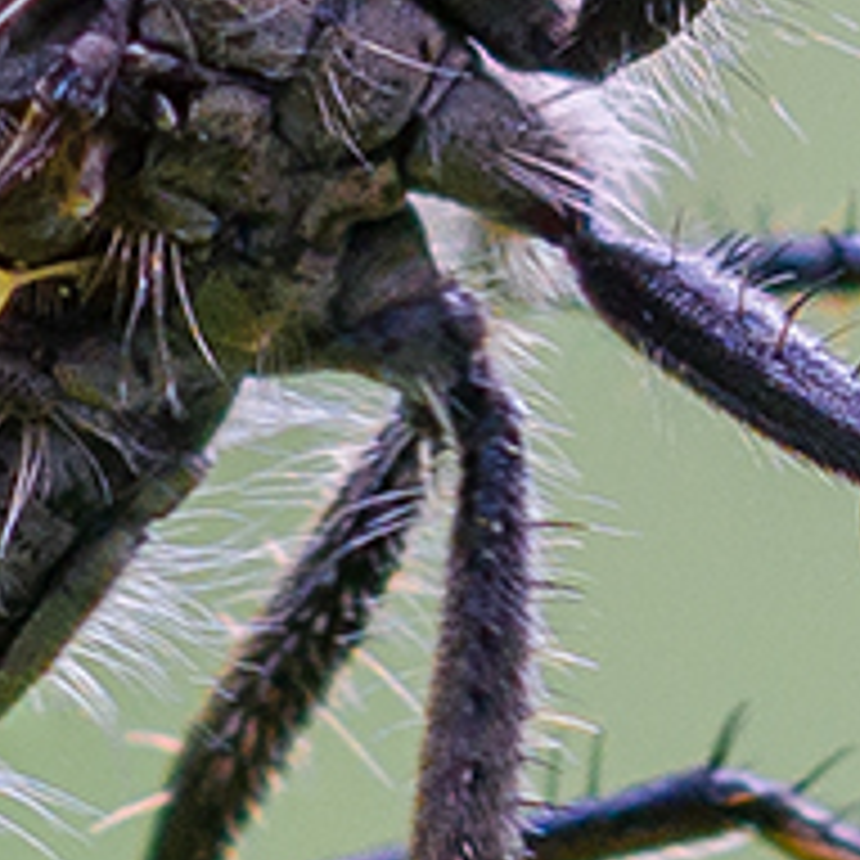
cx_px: -207
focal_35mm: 1333
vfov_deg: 1.3
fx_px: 37468
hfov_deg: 1.3
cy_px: 185
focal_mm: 200
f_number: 6.3
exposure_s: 1/40
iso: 500
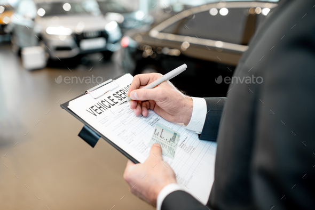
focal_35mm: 35
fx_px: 306
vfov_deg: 37.9
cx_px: 158
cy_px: 105
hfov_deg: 54.4
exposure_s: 1/200
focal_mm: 35
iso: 400
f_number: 2.2
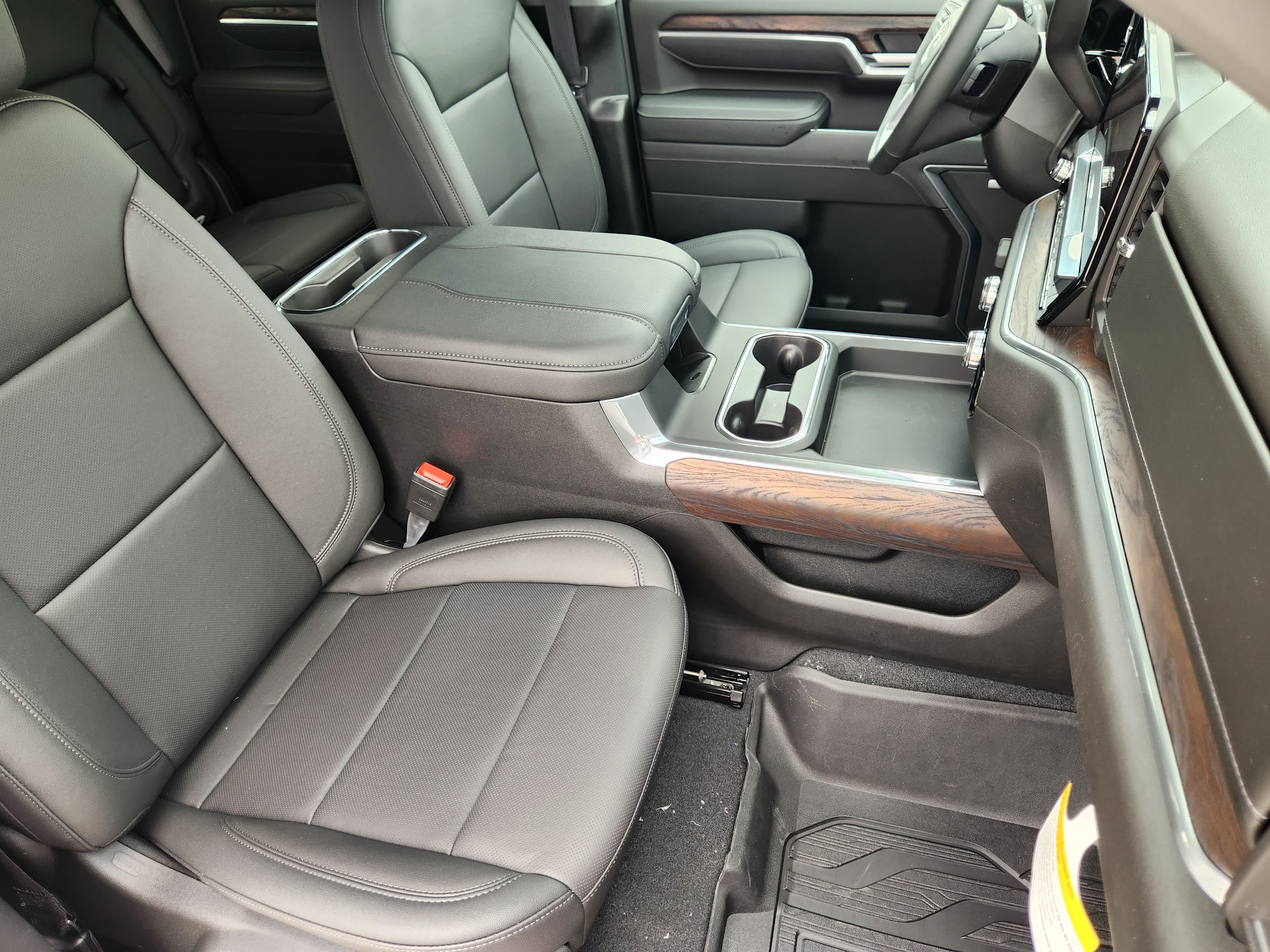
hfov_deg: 73.9
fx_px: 844
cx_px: 635
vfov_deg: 58.9
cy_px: 476
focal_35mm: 23
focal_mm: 5.4
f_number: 1.8
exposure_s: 1/180
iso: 100
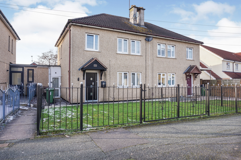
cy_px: 80
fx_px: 161
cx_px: 120
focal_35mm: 24
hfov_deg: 73.8
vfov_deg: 53.1
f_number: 7.1
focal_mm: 16
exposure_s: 1/100
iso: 100
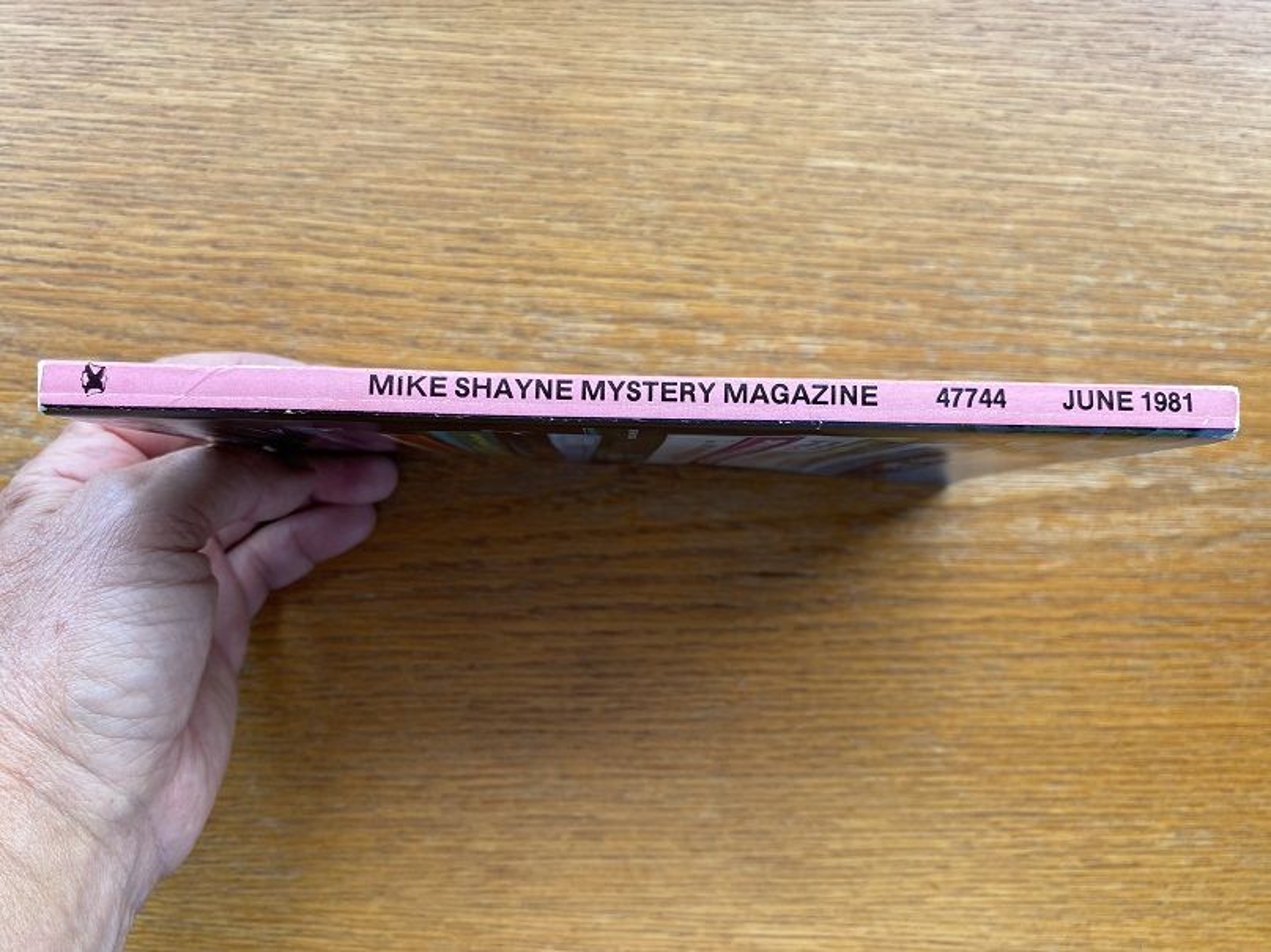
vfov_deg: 53.1
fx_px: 955
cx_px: 636
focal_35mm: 26
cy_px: 476
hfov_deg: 67.3
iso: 64
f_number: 1.8
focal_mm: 4.25
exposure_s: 1/122
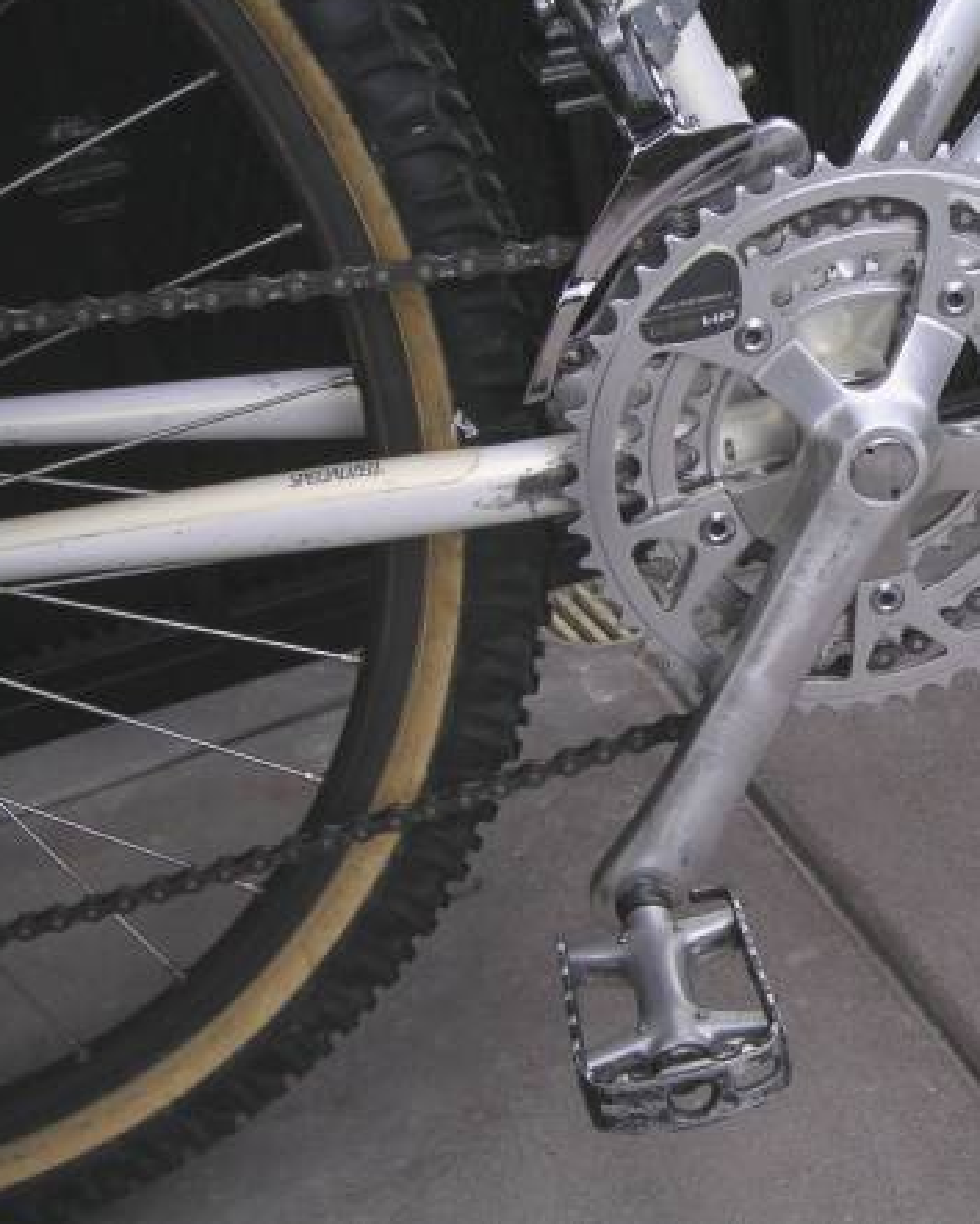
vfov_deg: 38.0
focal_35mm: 49
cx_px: 800
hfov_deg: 30.0
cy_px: 604
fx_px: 1775
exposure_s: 1/350
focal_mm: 5.7
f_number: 2.8
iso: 50
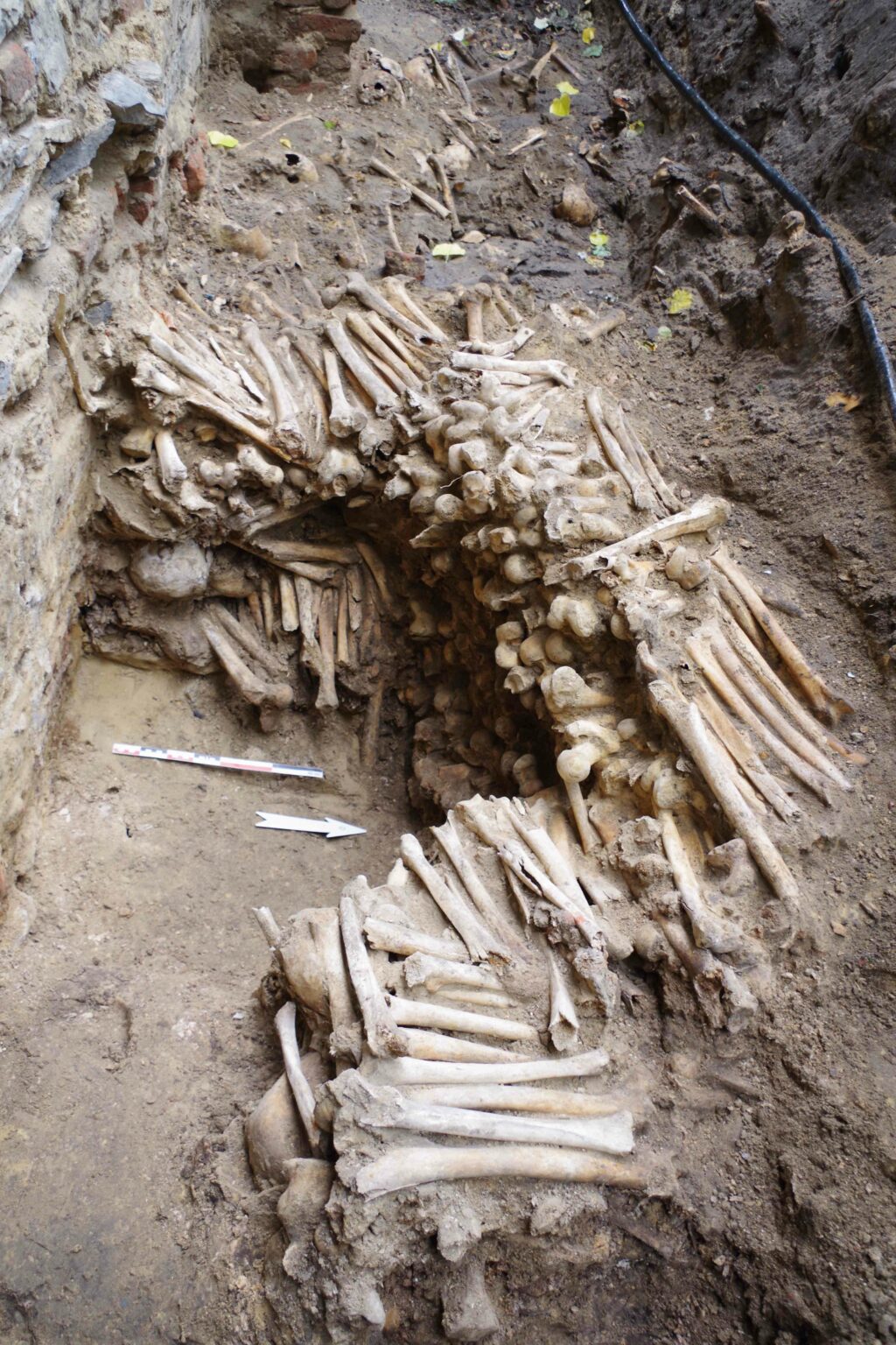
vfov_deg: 67.4
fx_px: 1008
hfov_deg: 47.9
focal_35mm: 27
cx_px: 448
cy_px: 672
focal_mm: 18
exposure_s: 1/60
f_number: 4
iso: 200
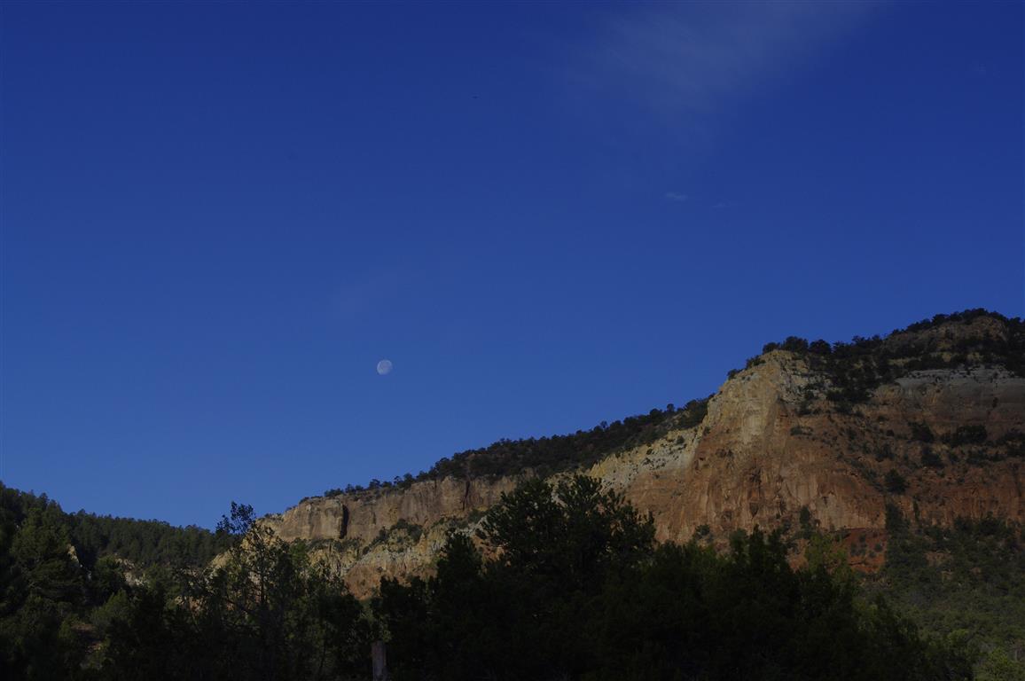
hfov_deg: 33.4
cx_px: 512
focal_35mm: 60
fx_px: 1706
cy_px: 340
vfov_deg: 22.6
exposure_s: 1/200
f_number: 11
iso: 200
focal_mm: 40
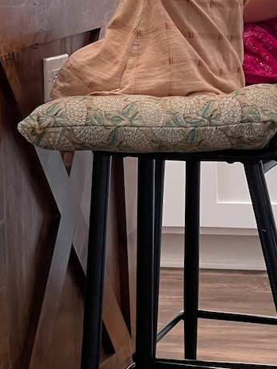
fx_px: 1877
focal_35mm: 176
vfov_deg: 11.0
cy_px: -61
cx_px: 84
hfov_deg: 8.4
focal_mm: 7.5
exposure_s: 1/60
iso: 100
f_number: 2.2
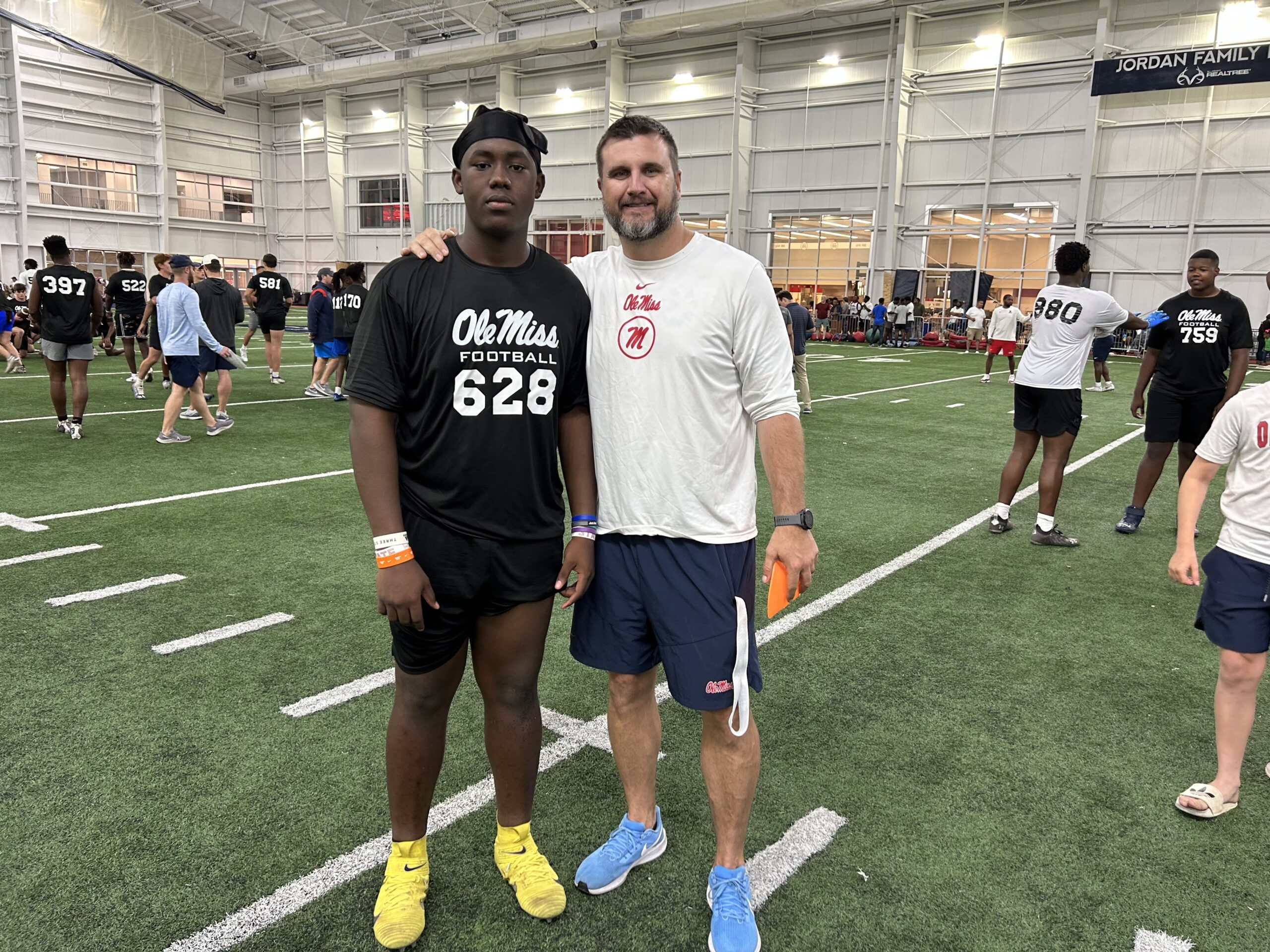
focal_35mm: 26
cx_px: 635
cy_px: 476
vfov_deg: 53.1
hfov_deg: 67.3
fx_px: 954
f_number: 1.5
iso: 100
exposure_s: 1/60
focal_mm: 5.7
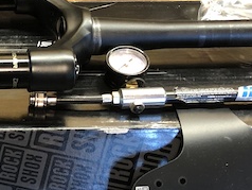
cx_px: -76
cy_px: 111
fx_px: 685
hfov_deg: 19.3
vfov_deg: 15.7
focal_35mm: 94
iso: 50
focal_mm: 3.99
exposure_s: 1/15
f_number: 1.8
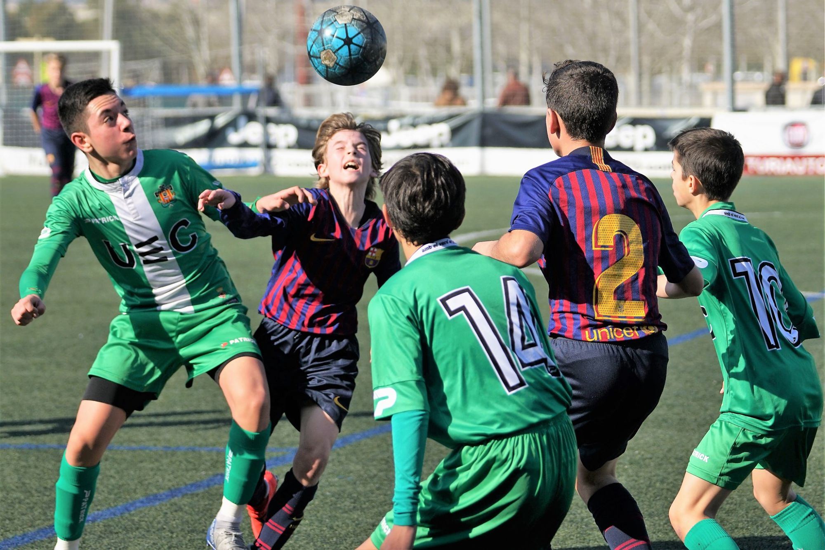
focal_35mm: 130
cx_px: 412
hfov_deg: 15.8
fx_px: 2979
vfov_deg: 10.6
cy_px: 275
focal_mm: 130
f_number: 4.5
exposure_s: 1/2000
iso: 320
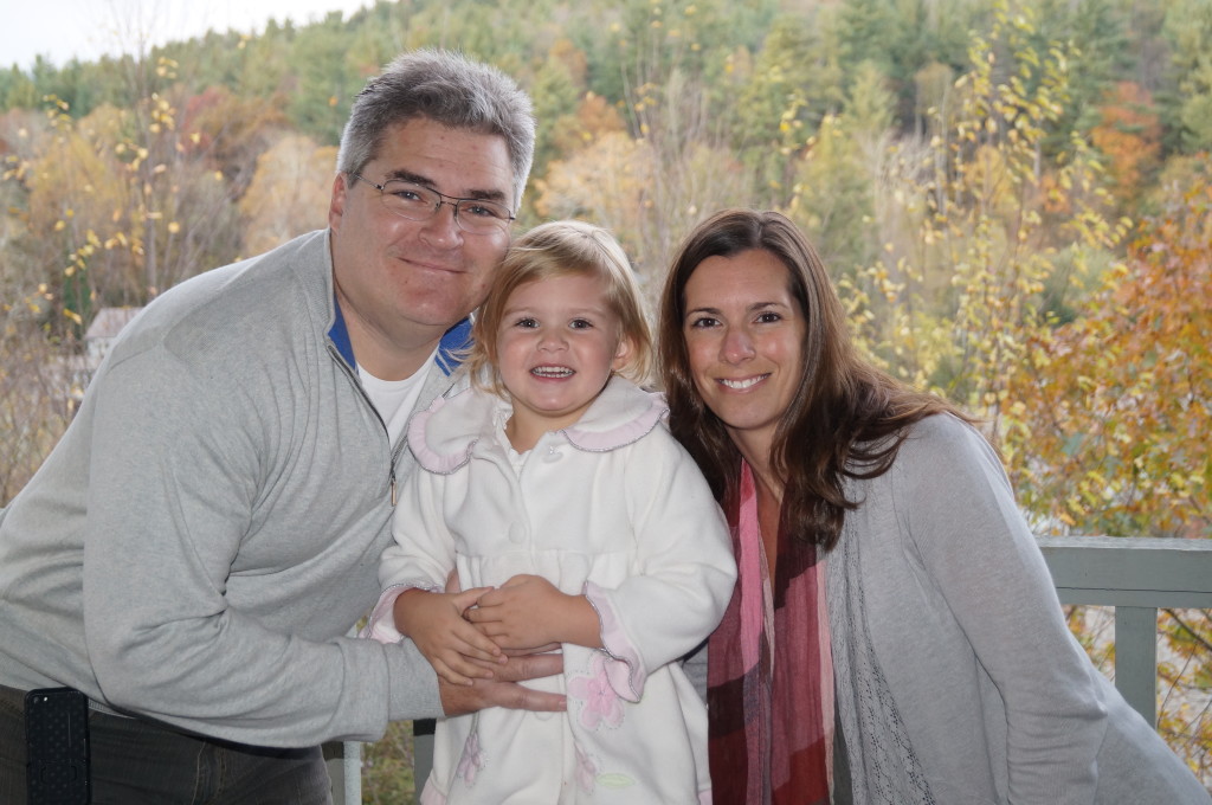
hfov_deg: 37.9
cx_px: 606
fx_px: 1765
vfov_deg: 25.7
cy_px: 402
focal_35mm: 52
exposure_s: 1/60
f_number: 4.5
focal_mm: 35
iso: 500
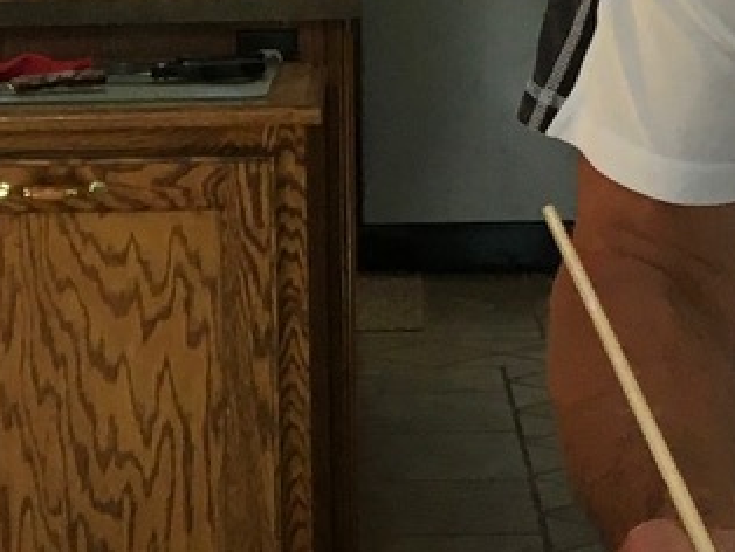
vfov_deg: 8.0
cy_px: 239
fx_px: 3952
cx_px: -208
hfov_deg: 10.4
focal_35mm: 186
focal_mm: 4.15
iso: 40
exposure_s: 1/30
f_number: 2.2
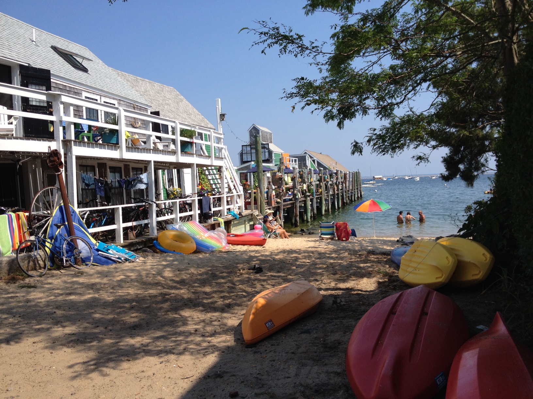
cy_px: 200
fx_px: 539
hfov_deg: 52.6
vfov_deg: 40.7
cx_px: 266
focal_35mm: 35
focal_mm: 4.28
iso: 50
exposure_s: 1/1577
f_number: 2.4
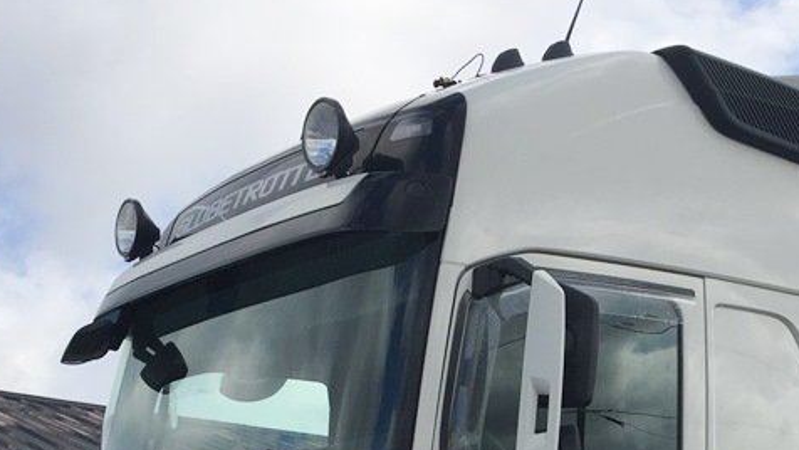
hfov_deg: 30.4
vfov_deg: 16.6
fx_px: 1441
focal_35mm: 68
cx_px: 621
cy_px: 608
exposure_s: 1/1883
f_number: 2.2
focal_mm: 4.15
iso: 32
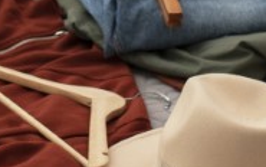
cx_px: 17
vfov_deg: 5.5
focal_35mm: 231
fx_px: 1676
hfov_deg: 9.0
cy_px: -238
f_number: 3.2
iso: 400
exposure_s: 1/200
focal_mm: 35
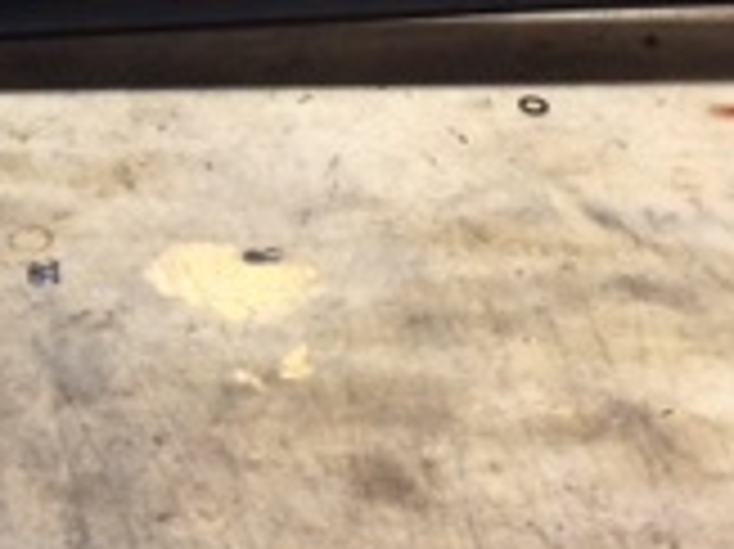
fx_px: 2415
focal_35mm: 114
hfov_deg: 16.7
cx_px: -108
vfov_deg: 11.9
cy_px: -472
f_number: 2.2
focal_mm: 4.15
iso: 125
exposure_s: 1/30
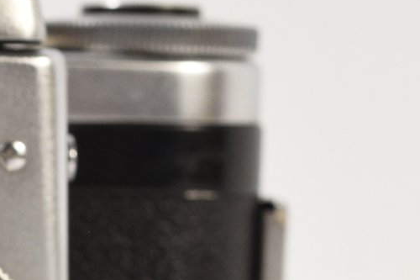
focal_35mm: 228
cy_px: 420
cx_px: -303
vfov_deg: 6.0
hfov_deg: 8.7
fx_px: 2659
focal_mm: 38
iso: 640
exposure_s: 1/160
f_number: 8
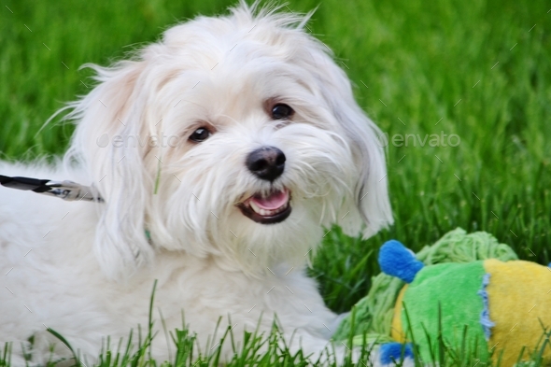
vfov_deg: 3.1
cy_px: 184
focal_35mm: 450
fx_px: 6885
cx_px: 276
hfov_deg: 4.6
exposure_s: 1/200
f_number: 5.6
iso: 400
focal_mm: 300
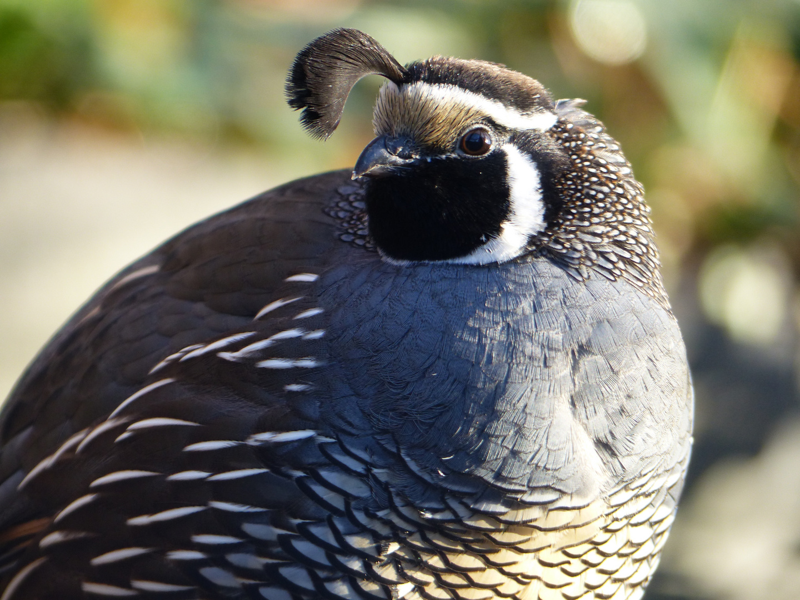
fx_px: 13774
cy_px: 300
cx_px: 400
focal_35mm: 596
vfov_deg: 2.5
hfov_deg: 3.3
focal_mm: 107.3
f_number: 2.8
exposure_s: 1/125
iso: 160
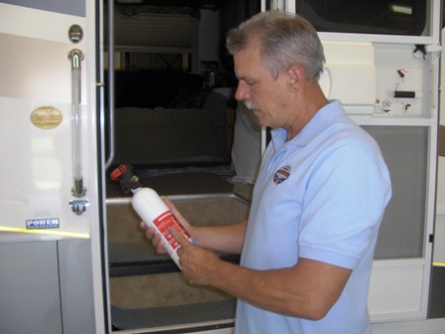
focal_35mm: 35
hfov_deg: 52.6
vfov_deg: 40.7
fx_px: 450
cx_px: 222
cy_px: 167
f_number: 2.6
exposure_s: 1/60
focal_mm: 5.8
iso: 100
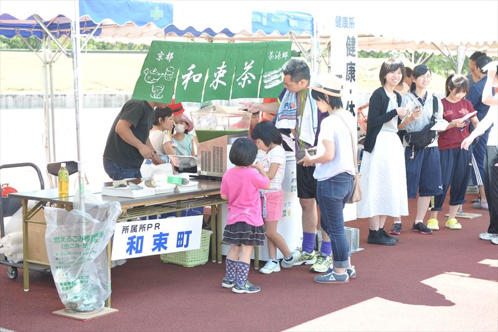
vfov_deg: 19.4
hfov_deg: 28.8
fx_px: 968
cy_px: 166
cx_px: 249
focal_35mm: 70
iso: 800
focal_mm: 70
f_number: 5.6
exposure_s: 1/320
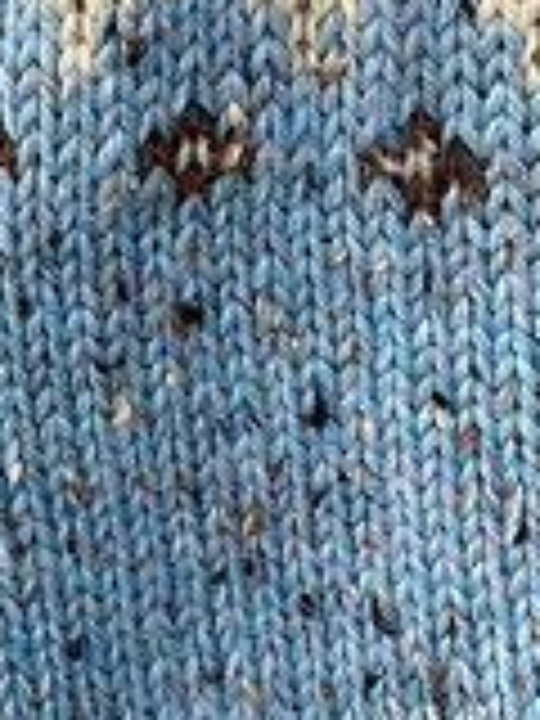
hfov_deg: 18.1
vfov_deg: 21.3
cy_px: -279
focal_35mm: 81
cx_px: 137
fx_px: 1685
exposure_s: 1/274
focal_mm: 4.25
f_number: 1.8
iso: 32
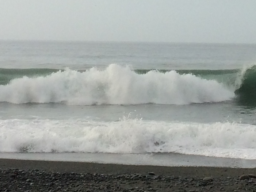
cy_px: -64
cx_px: 254
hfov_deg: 14.4
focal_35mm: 135
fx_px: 999
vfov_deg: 10.7
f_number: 2.2
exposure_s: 1/1953
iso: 32
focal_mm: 4.15
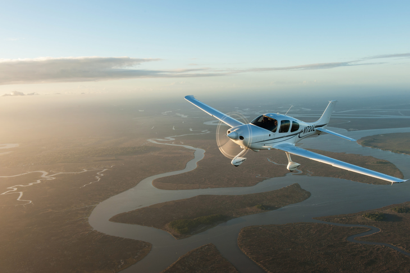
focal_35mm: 35
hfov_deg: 54.5
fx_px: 398
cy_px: 136
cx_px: 205
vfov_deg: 37.8
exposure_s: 1/125
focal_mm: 35
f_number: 11
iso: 200
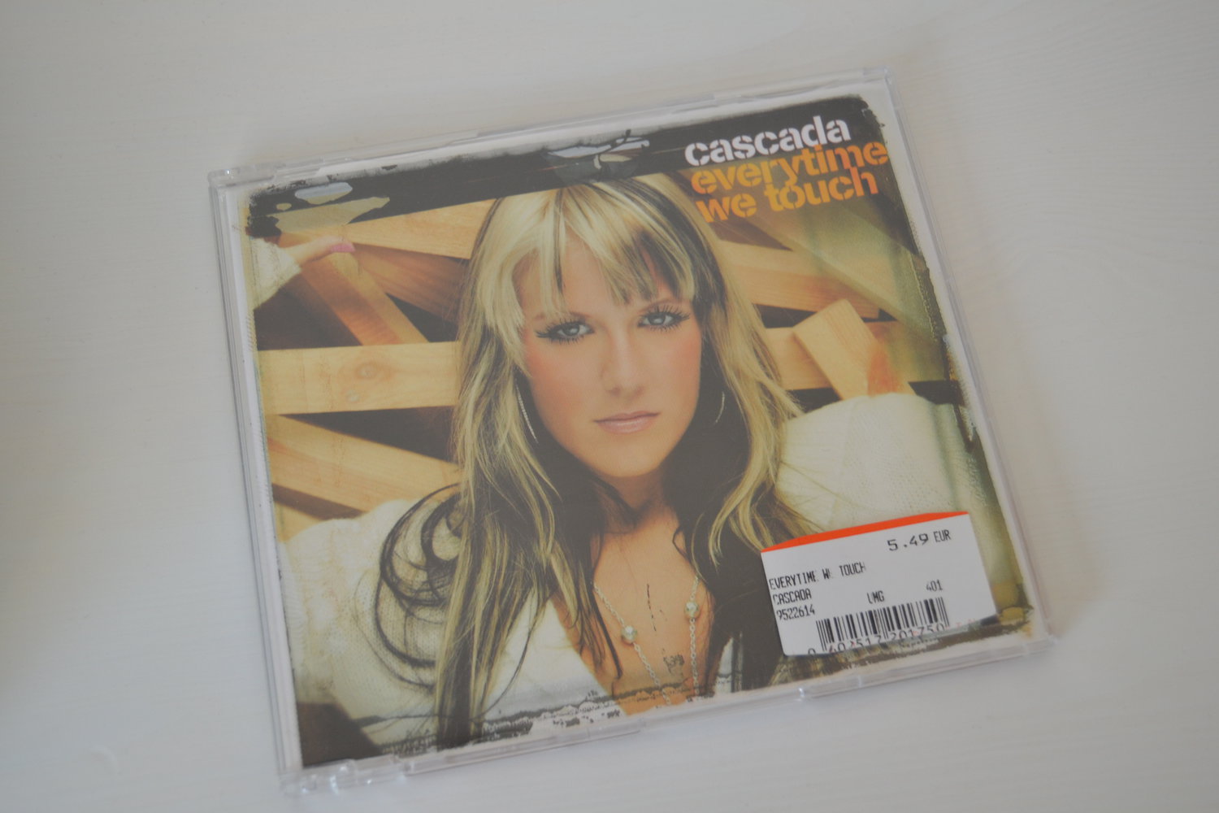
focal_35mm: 46
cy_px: 406
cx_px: 610
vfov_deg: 28.9
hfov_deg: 42.3
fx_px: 1574
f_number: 4.2
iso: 400
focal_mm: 31
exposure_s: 1/60
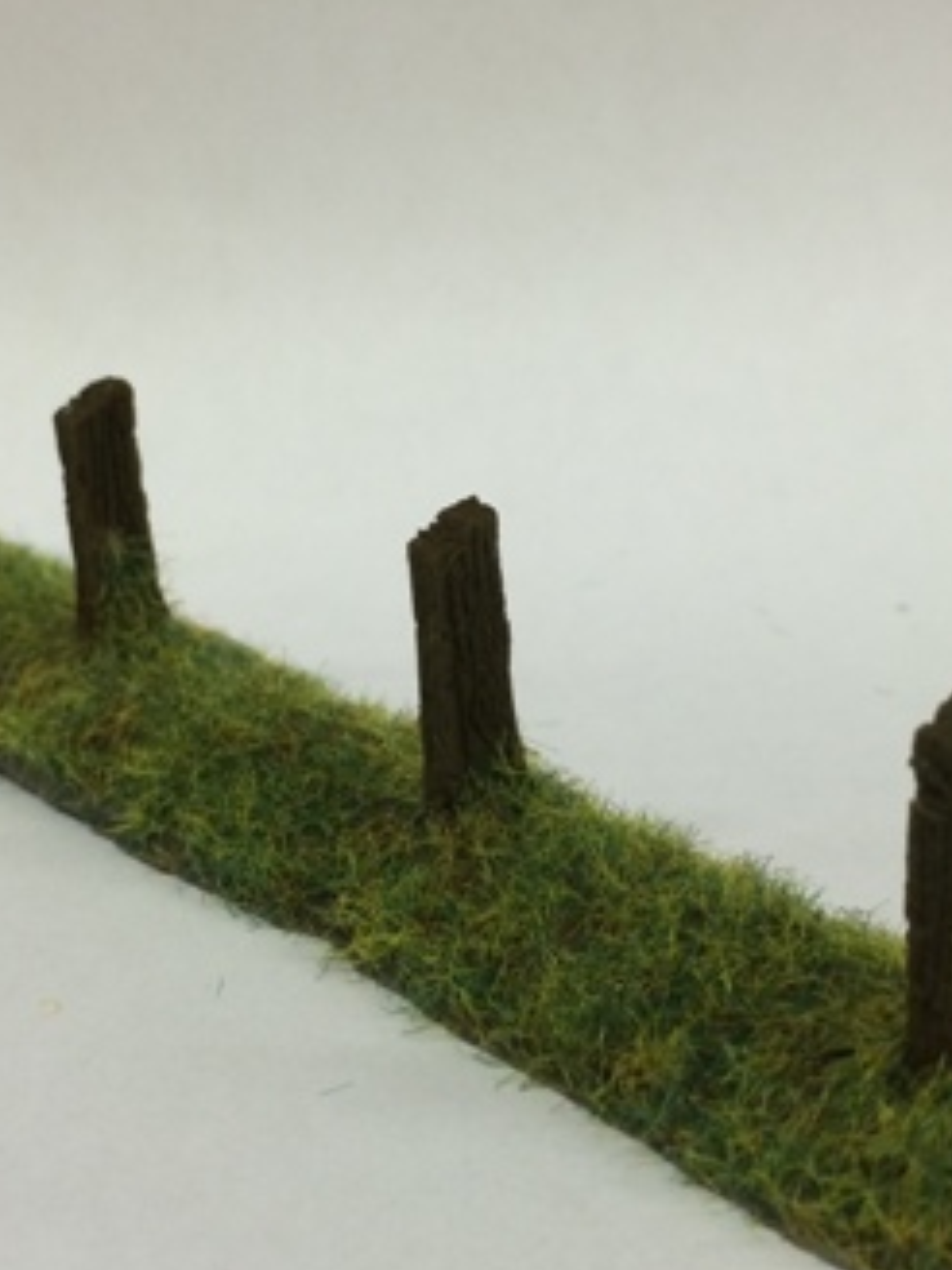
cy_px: 664
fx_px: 2163
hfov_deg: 24.8
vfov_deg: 32.7
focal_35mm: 59
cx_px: 491
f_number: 2.2
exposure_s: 1/33
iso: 50
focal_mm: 4.15
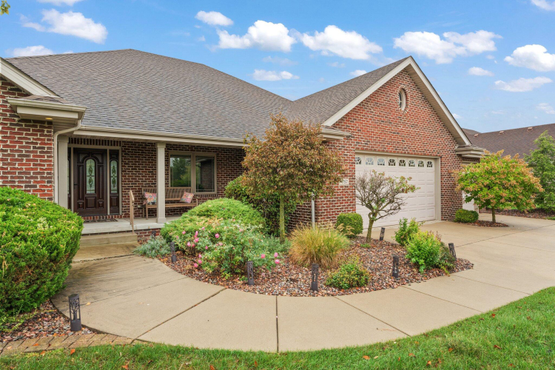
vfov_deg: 61.2
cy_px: 185
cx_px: 278
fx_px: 313
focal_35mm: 20
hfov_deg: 83.1
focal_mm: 20.3
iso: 640
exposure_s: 1/60
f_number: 9
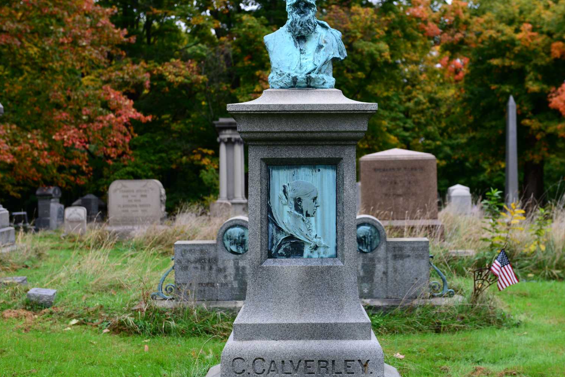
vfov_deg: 22.6
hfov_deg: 33.4
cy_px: 167
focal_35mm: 60
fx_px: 942
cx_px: 309
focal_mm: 44
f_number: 3.5
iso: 250
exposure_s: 1/500
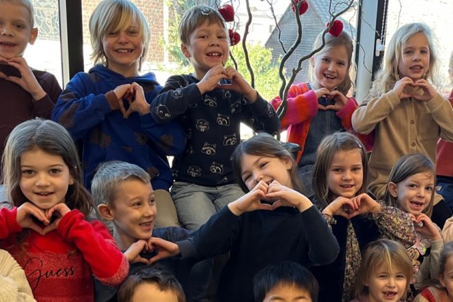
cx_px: 331
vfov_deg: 21.4
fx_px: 768
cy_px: 309
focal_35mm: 61
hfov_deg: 32.4
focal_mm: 5.1
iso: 100
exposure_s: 1/122
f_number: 1.6
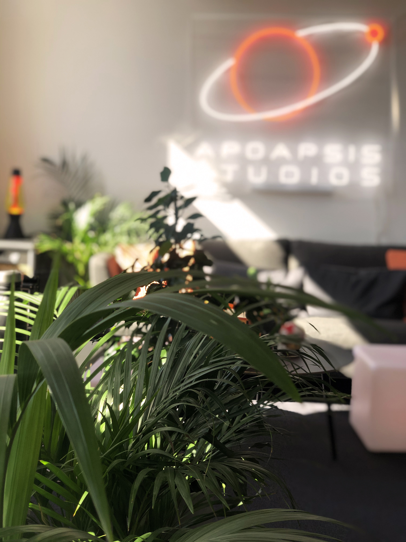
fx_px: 813
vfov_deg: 36.8
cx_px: 203
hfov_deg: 28.0
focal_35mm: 52
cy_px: 271
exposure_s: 1/100
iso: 20
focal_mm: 6
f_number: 2.4
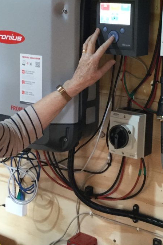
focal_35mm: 72
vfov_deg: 27.8
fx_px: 489
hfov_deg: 18.8
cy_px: 67
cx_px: 118
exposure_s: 1/33
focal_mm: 3.3
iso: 160
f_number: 2.4
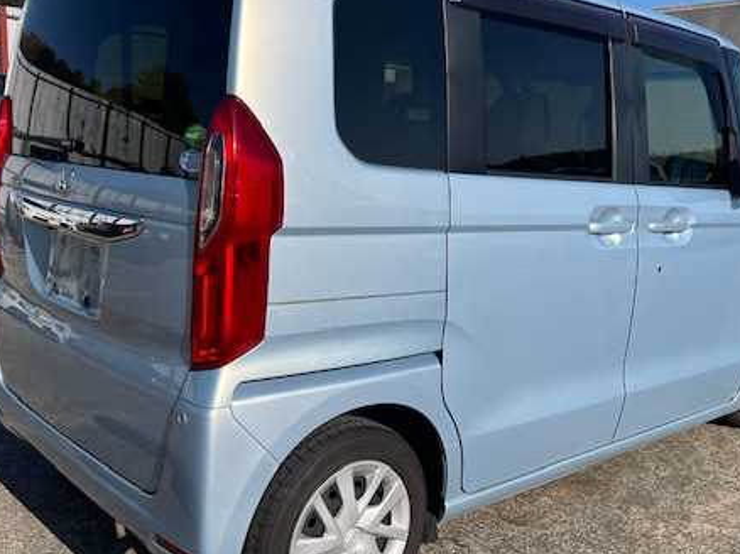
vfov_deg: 37.7
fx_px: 812
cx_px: 382
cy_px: 262
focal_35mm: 38
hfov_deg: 49.0
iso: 50
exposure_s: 1/4651
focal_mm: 5.1
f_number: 1.6
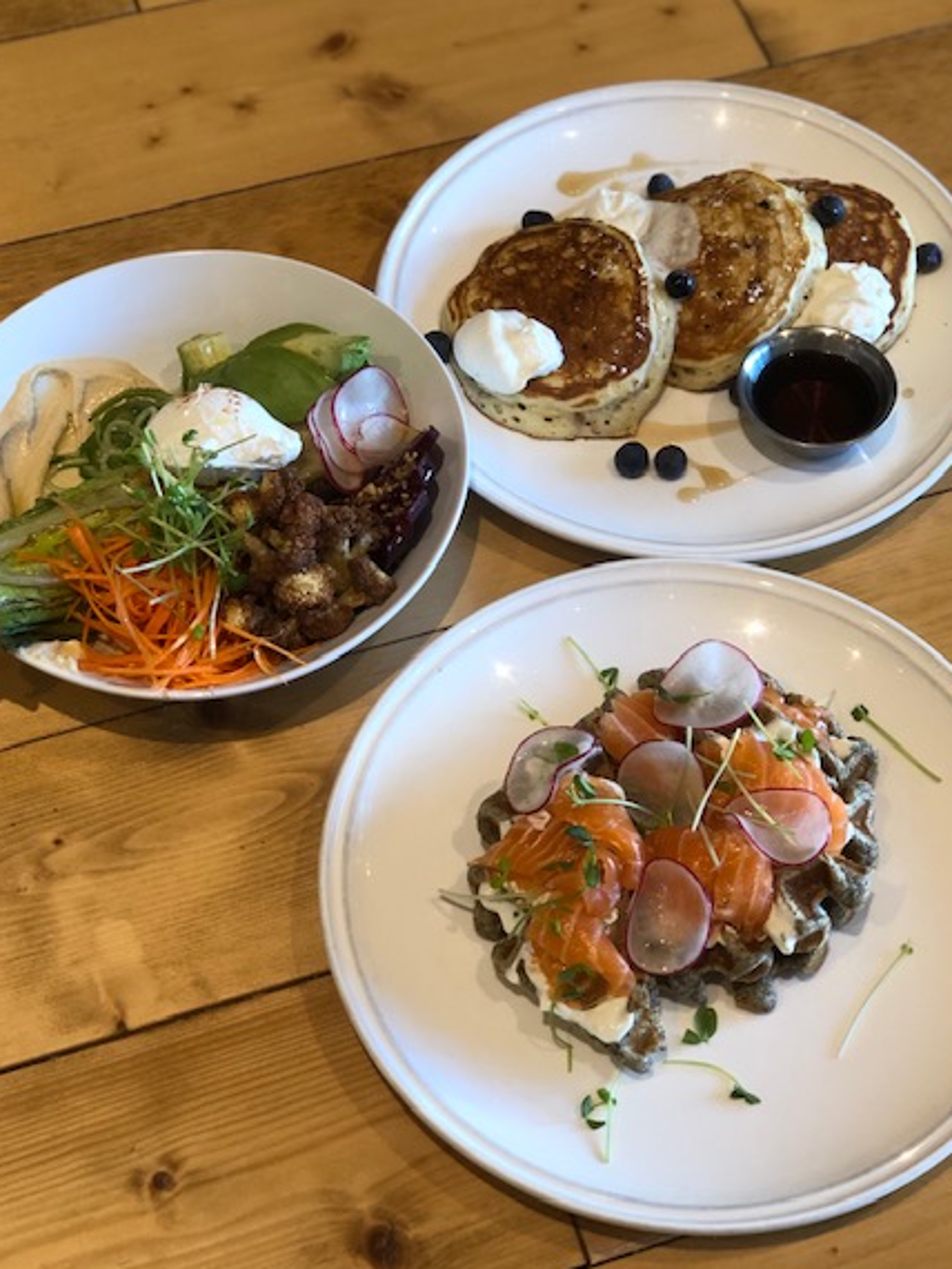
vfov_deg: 30.2
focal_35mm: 64
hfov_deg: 22.9
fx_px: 2345
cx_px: 485
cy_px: 563
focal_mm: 6.6
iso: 80
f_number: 2.8
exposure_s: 1/30
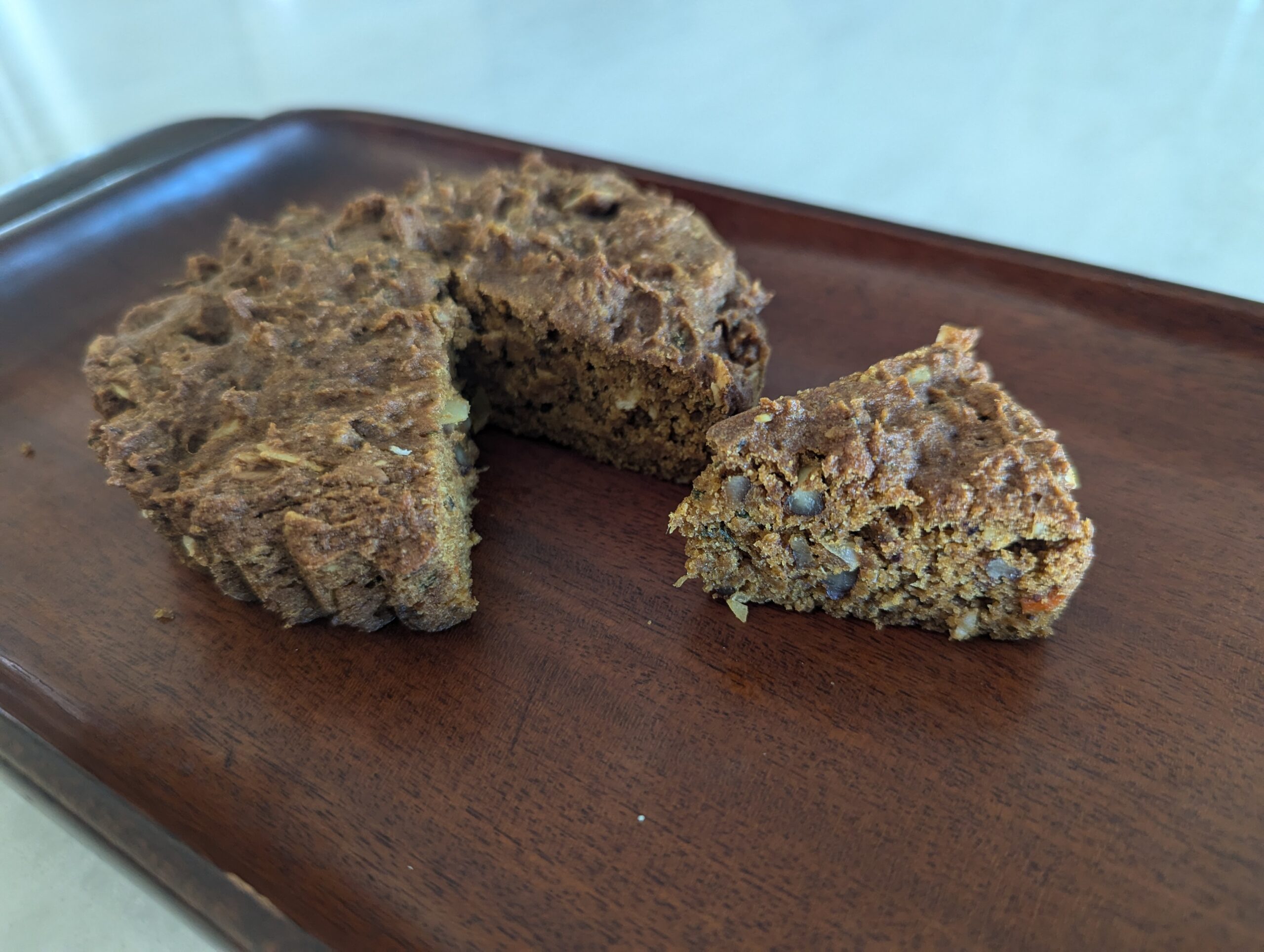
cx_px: 632
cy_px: 476
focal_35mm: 24
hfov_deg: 71.5
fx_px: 878
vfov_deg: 56.9
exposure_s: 1/60
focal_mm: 6.81
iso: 298
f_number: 1.85
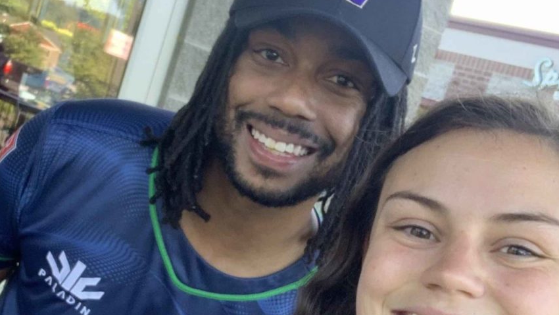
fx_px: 934
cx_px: 199
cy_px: 239
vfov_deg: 19.0
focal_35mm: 63
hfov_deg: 33.1
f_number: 2.2
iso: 50
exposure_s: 1/121
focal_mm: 2.87
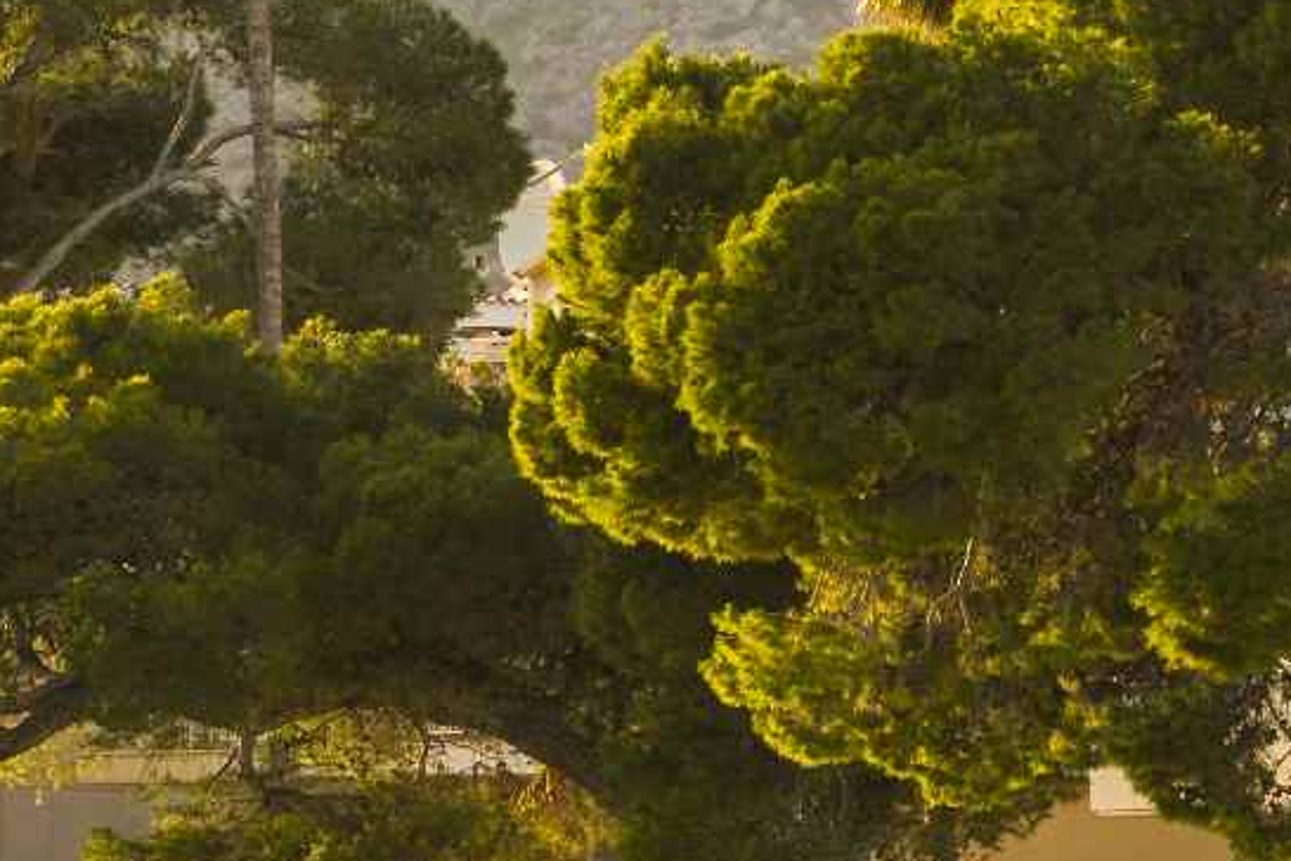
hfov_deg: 2.6
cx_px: 1303
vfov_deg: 1.7
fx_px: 28185
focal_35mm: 786
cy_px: 310
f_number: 7.1
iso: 100
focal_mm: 149
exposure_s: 1/200
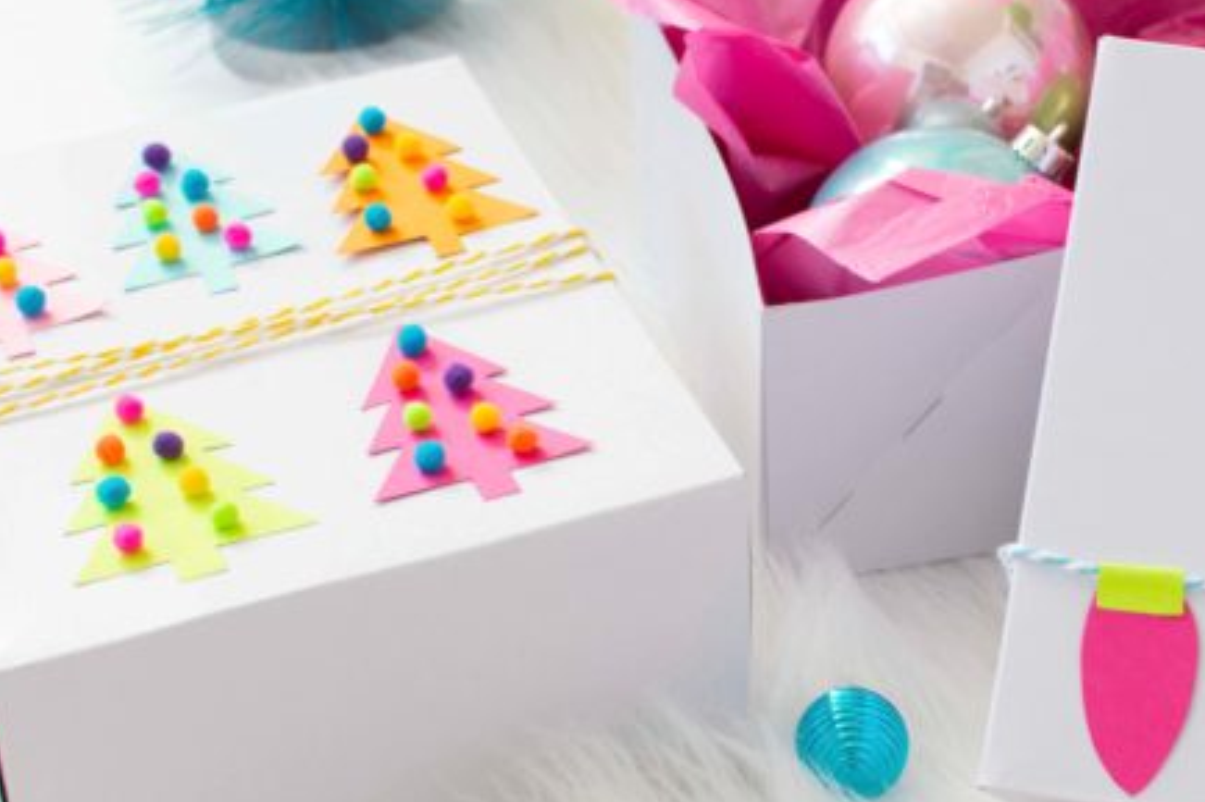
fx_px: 3108
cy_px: 413
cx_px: 1013
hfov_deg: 21.6
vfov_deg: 14.7
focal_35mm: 93
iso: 200
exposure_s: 1/30
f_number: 4.5
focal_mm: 35
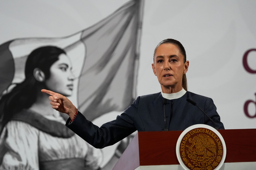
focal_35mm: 321
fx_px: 2282
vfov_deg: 4.3
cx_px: 128
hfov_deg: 6.4
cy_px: 85
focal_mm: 321
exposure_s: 1/320
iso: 5000
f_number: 6.3
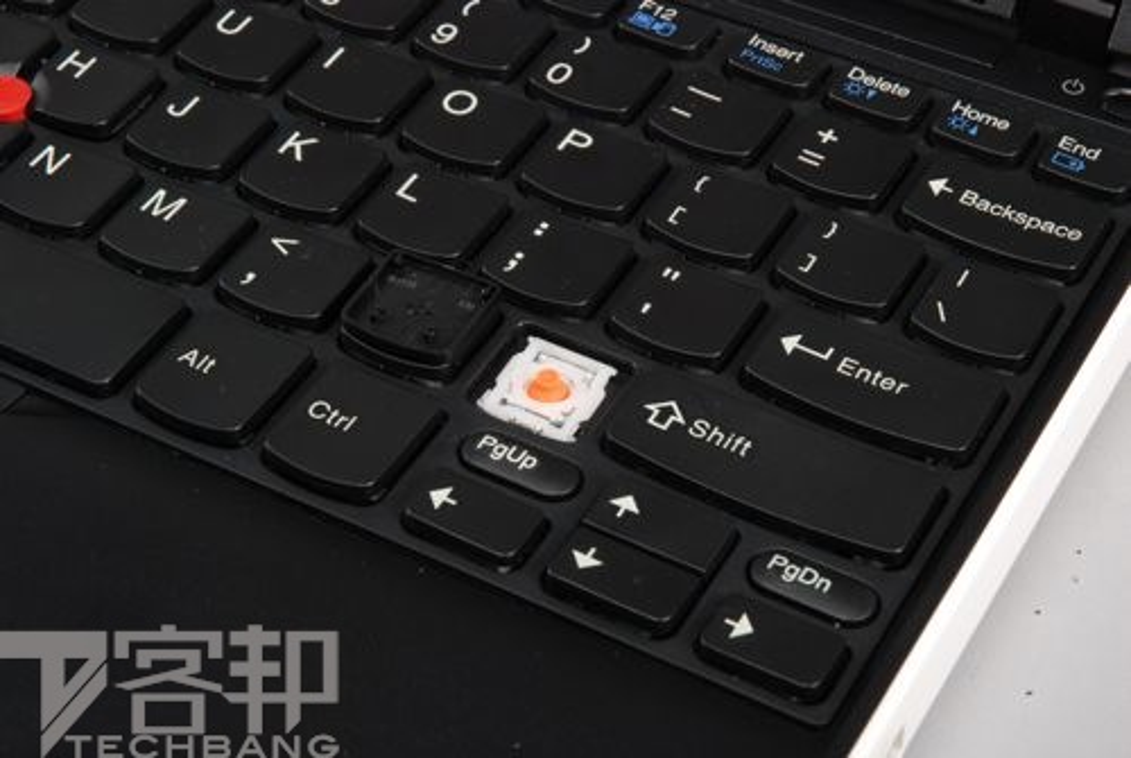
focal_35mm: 105
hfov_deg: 19.4
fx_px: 3304
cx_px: 566
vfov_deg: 13.1
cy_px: 379
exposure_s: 1/125
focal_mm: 70
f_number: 22
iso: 200
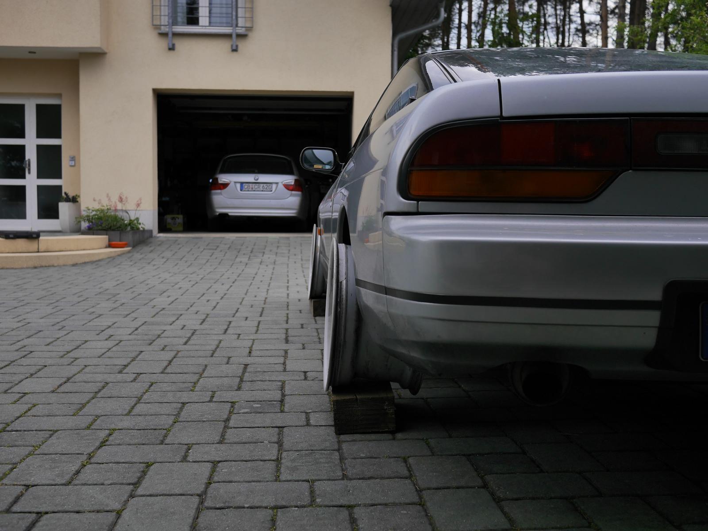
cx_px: 354
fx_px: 818
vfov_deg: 36.0
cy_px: 266
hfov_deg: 46.8
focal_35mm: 40
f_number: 3.2
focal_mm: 20
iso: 160
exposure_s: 1/1300
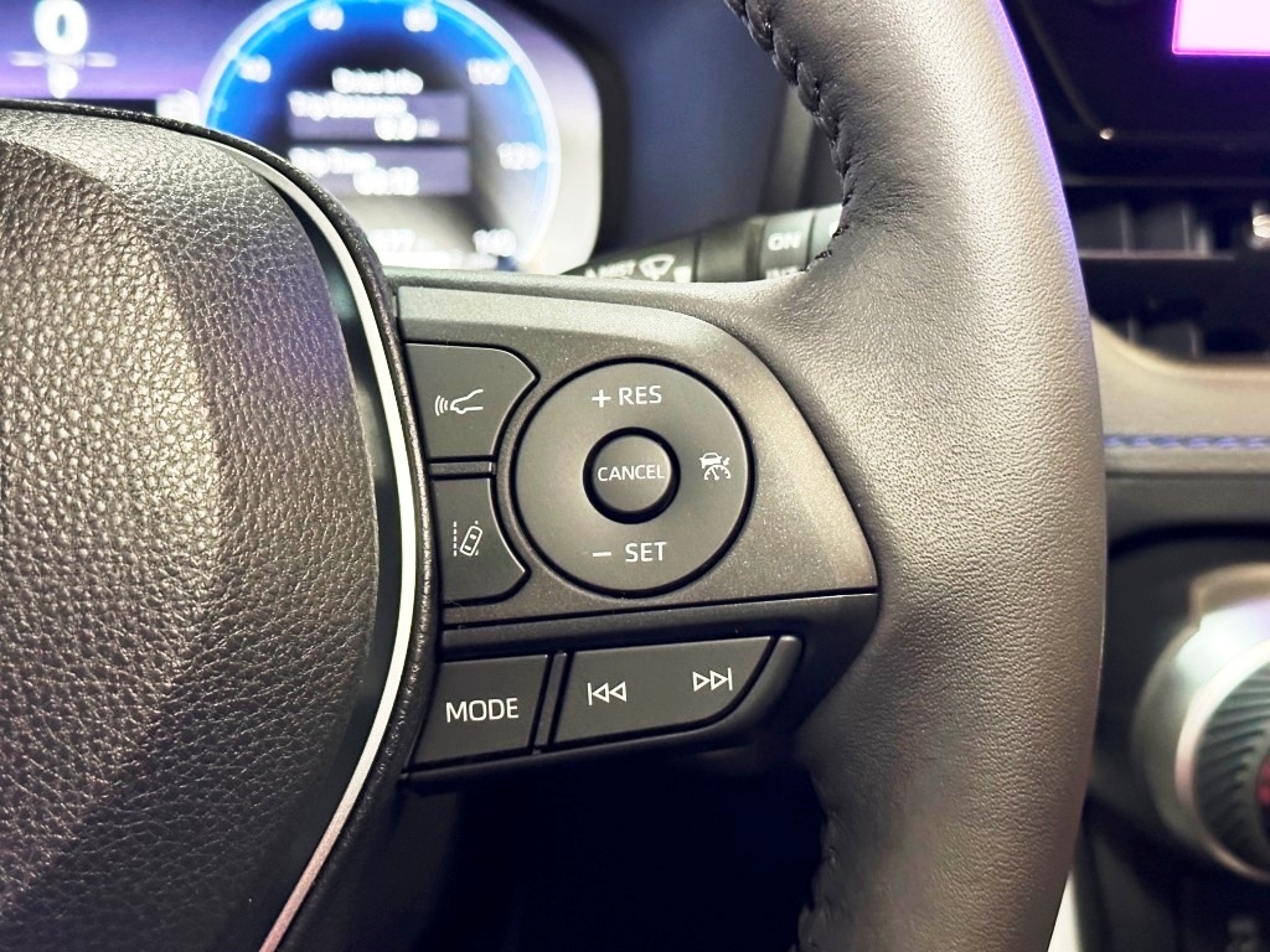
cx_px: 635
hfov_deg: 39.7
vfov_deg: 30.3
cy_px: 476
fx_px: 1761
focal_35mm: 48
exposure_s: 1/30
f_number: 1.78
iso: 640
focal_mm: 6.86
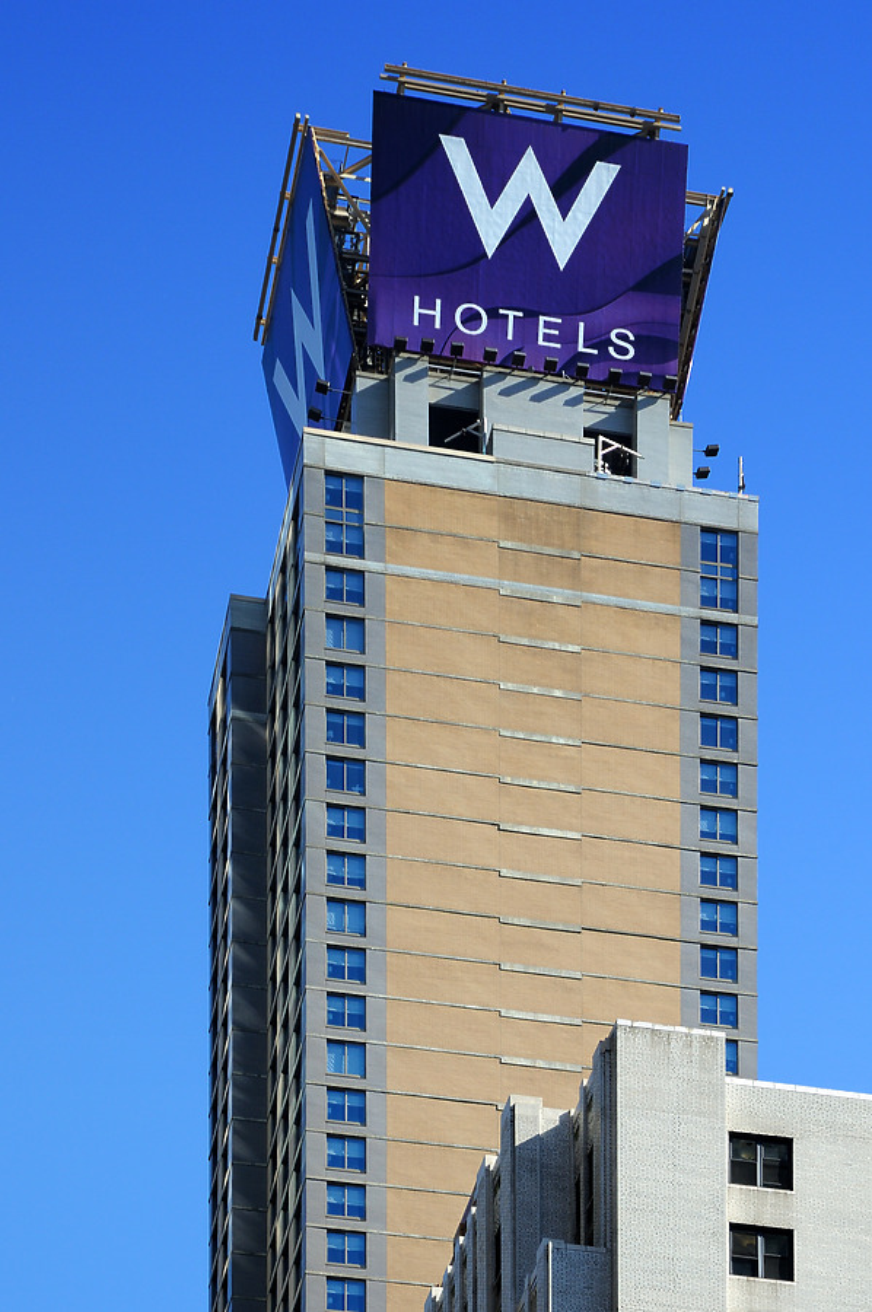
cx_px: 436
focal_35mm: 117
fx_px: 4261
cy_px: 656
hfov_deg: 11.7
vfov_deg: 17.5
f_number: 9
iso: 200
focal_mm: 78
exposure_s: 1/400
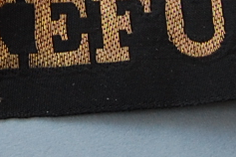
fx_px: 1370
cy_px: -49
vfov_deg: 6.5
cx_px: -62
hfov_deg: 9.7
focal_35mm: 209
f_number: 8
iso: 250
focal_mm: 22
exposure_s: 1/60
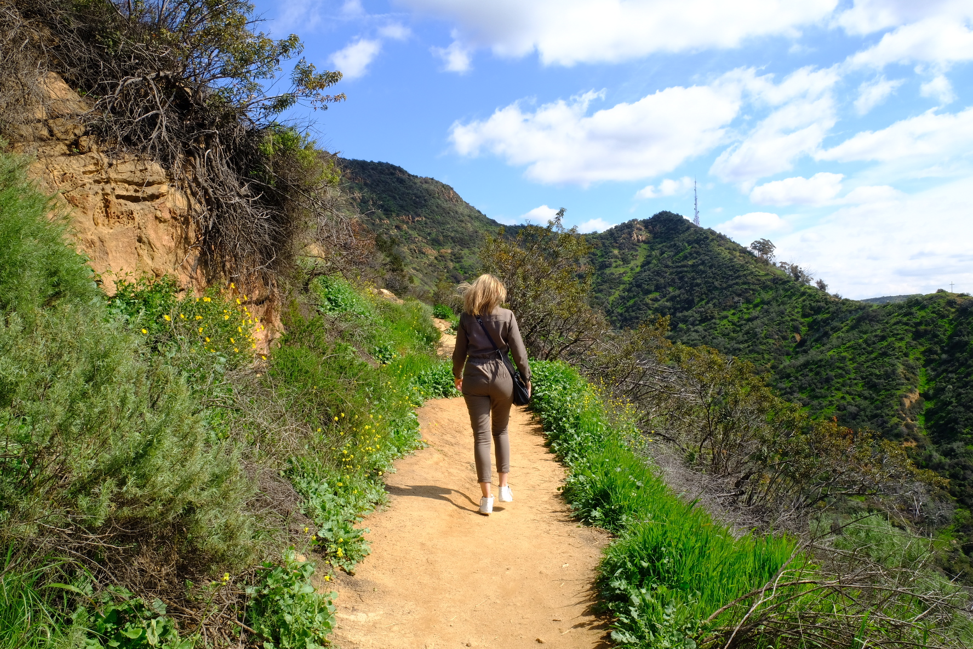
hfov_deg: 67.4
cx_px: 486
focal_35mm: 27
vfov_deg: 47.9
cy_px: 324
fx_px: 730
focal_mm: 18
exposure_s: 1/125
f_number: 16
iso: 400
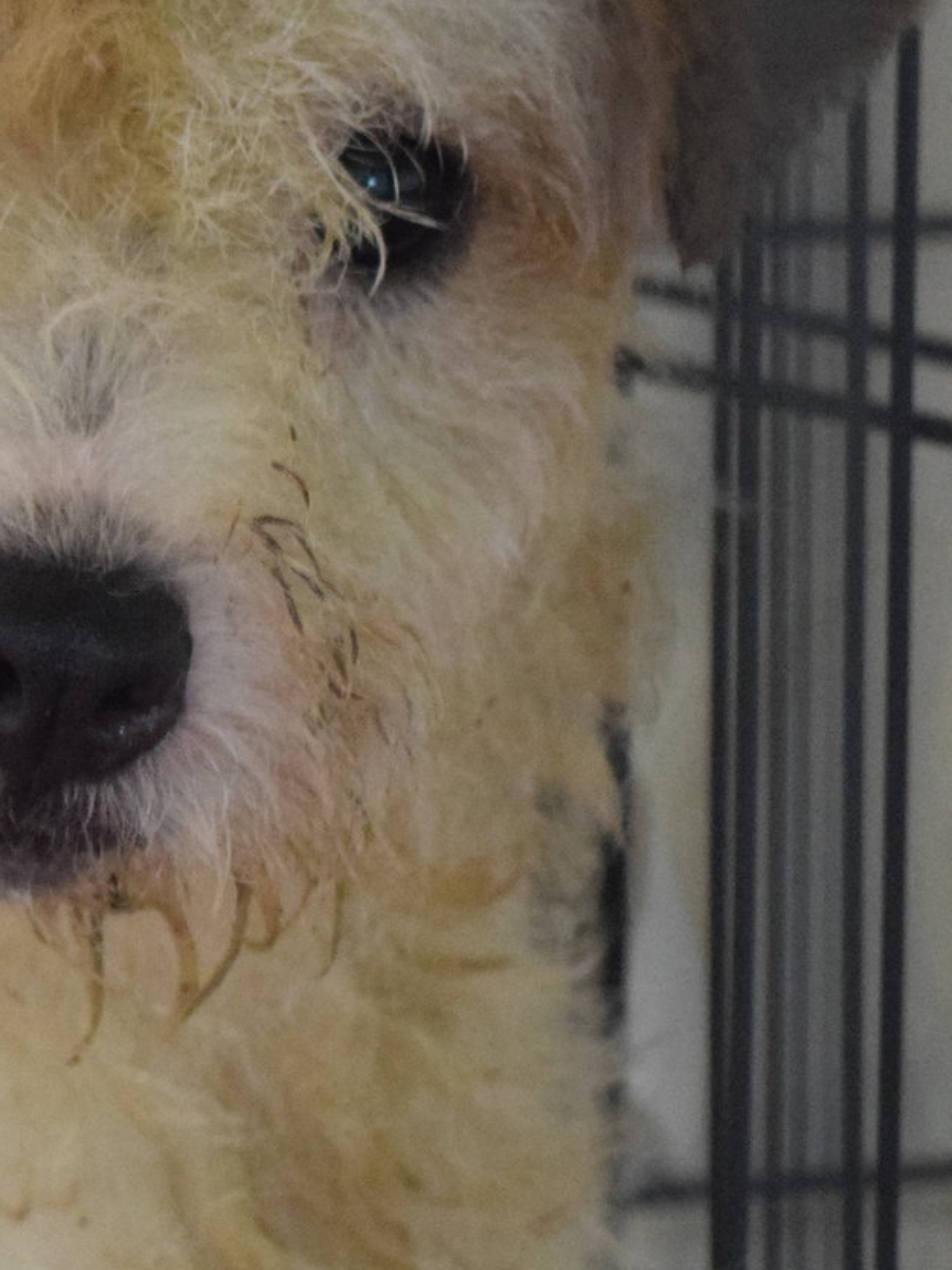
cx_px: 47
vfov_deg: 8.3
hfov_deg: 6.2
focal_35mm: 238
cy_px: 663
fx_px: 8744
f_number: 5.6
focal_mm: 55
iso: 5000
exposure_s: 1/60
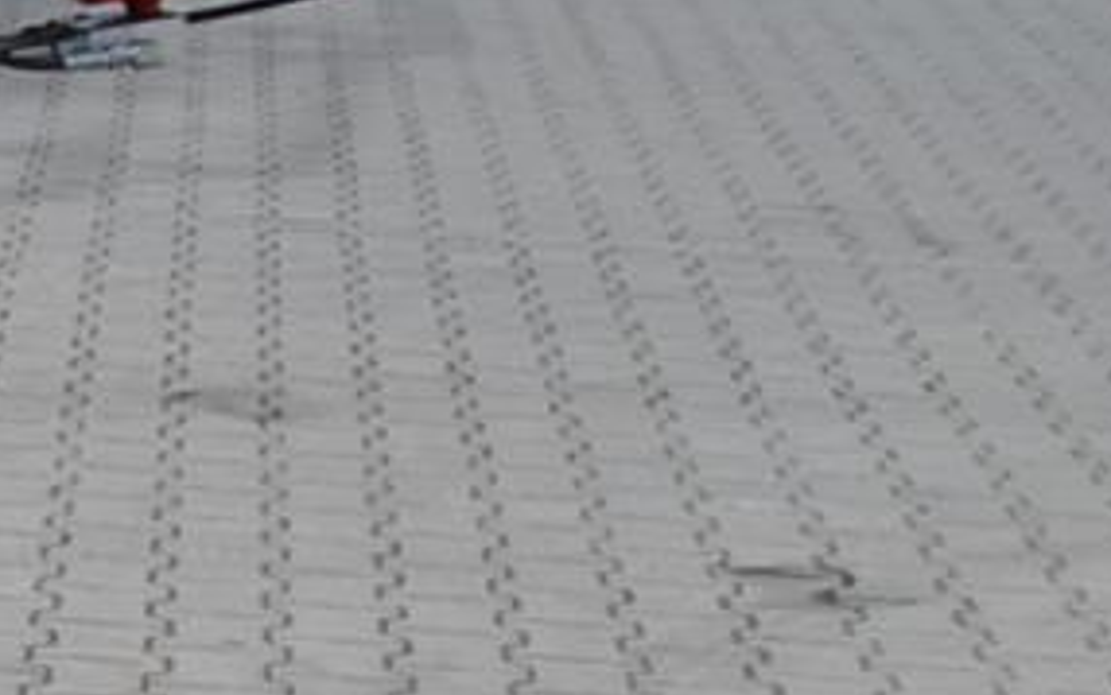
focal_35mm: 190
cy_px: 501
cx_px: -1731
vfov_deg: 6.9
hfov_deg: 9.5
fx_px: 5755
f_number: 7.1
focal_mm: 22
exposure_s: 1/200
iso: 100
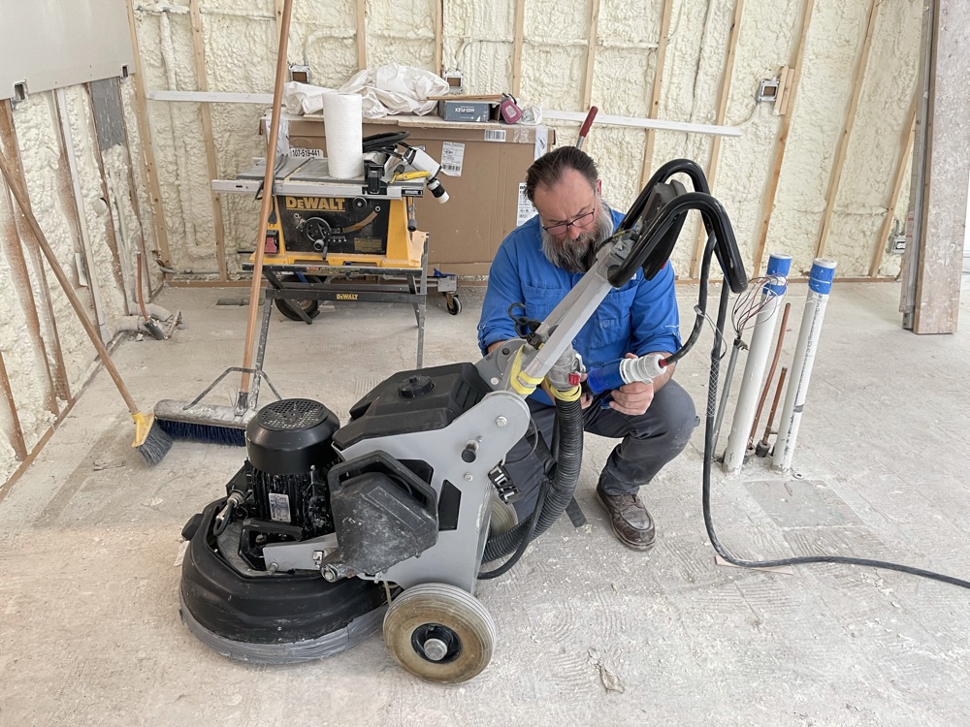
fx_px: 729
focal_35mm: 26
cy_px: 364
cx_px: 485
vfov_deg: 53.1
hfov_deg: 67.3
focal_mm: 5.1
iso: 100
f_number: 1.6
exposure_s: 1/60
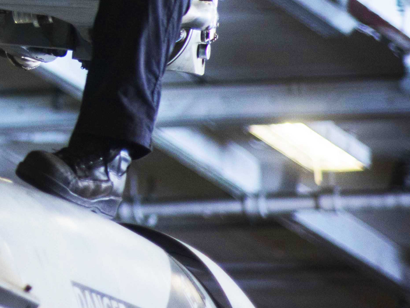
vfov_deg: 2.9
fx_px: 6088
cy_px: -222
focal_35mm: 514
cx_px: -350
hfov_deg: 3.8
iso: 800
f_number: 4.2
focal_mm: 135
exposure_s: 1/30
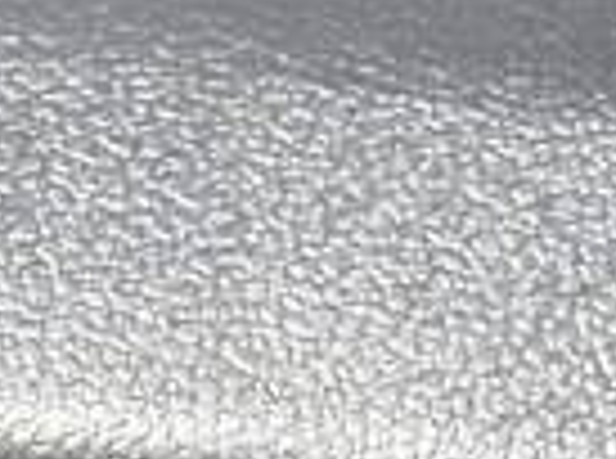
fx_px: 6389
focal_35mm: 360
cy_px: 414
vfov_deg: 4.1
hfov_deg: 5.4
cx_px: -719
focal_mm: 6.86
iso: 640
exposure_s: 1/30
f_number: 1.78
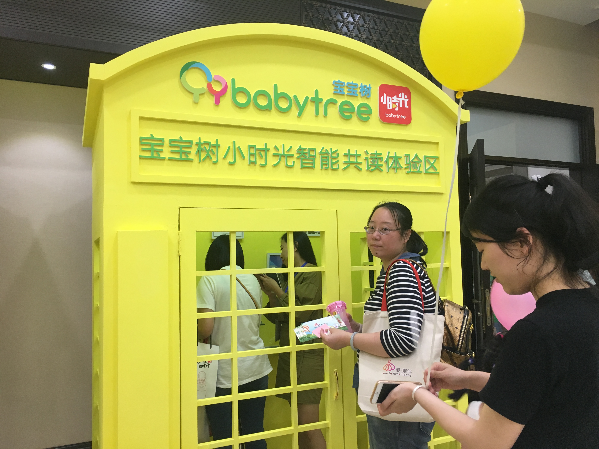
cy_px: 224
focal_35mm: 29
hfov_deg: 61.7
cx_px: 300
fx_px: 502
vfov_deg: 48.2
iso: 50
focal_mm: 4.15
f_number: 2.2
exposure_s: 1/33
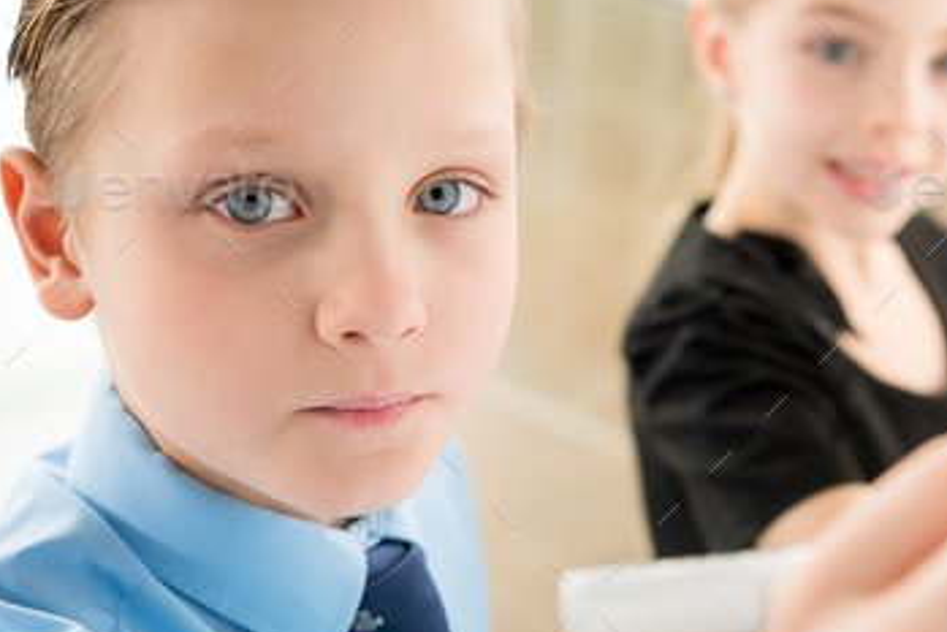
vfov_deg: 19.2
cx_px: 573
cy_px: 317
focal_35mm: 71
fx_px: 1868
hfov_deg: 28.4
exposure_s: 1/200
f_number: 3.5
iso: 320
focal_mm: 42
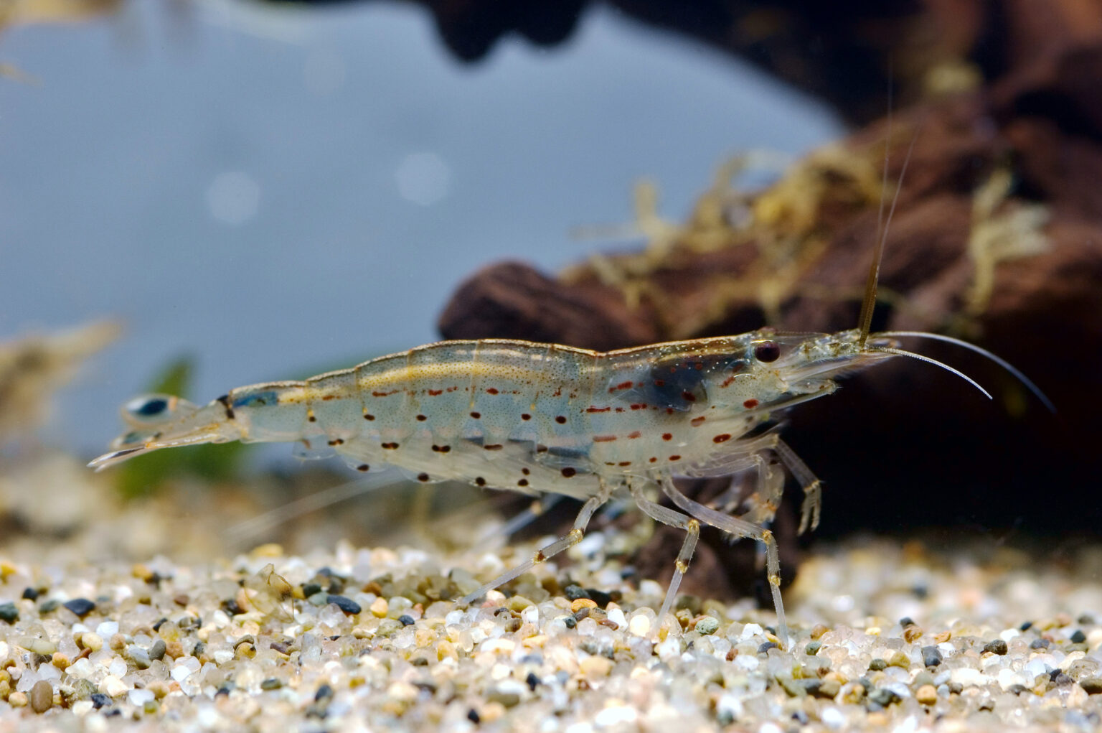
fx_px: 4817
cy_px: 366
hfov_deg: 13.1
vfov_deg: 8.7
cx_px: 551
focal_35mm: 158
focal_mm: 105
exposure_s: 1/125
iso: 200
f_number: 9.5
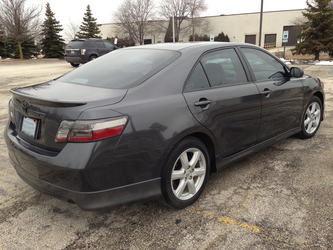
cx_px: 166
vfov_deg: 42.9
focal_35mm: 33
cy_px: 125
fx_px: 317
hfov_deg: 55.4
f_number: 2.4
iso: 50
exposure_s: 1/374
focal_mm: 4.13
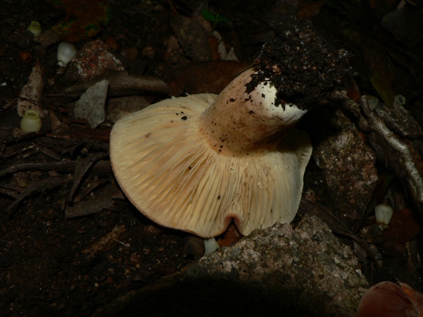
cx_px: 212
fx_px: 440
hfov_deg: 51.4
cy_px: 158
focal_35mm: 36
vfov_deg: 39.7
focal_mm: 6
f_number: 4
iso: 80
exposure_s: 1/250
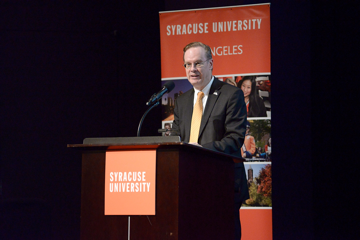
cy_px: 120
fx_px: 2000
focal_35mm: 200
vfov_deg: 6.9
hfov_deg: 10.3
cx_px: 180
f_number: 3.5
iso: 6400
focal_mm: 200
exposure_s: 1/125
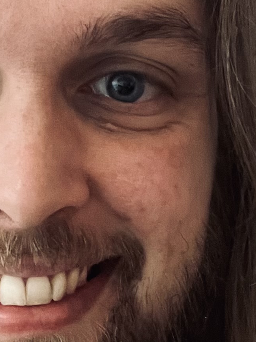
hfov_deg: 13.8
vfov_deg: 18.3
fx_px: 1056
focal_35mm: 107
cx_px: 57
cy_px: 255
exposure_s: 1/25
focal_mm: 2.71
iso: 800
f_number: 2.2
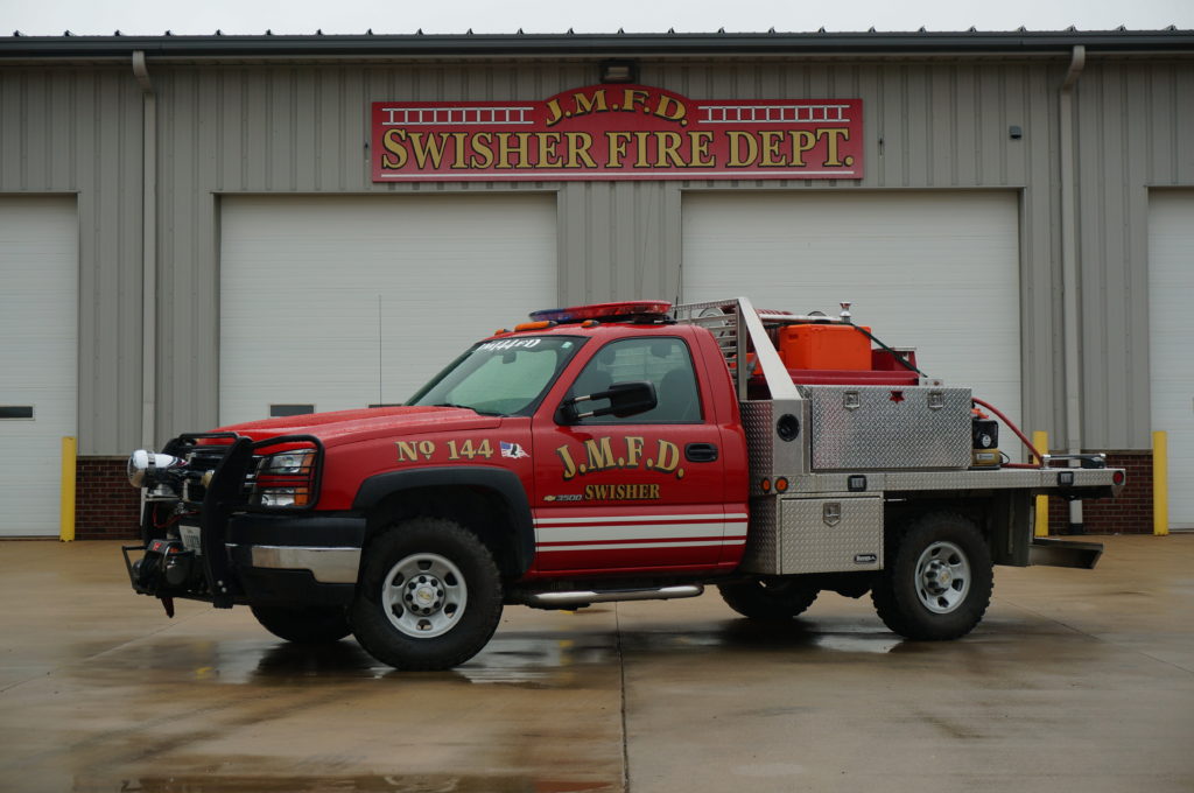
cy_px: 396
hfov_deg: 33.4
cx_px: 597
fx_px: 1987
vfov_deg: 22.6
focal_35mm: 60
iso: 100
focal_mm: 40
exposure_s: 1/100
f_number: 8
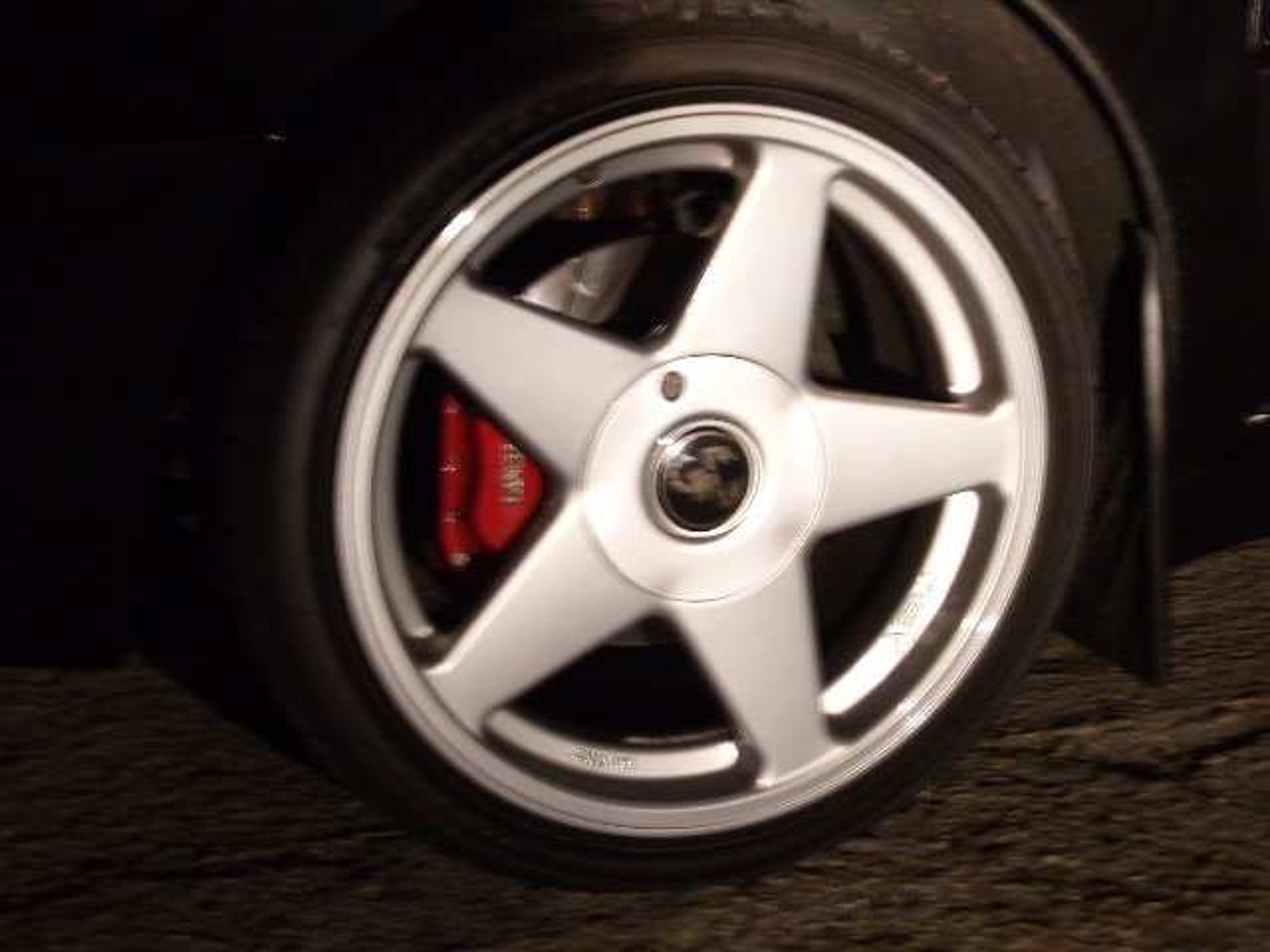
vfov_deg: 23.7
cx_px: 635
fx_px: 2275
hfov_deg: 31.2
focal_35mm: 62
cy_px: 476
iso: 200
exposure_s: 1/4
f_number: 3.5
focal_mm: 10.2
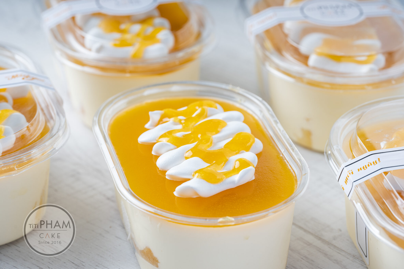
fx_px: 1178
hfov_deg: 19.5
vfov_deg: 13.0
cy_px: 134
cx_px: 202
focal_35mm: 105
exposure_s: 1/160
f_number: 8
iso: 320
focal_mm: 105
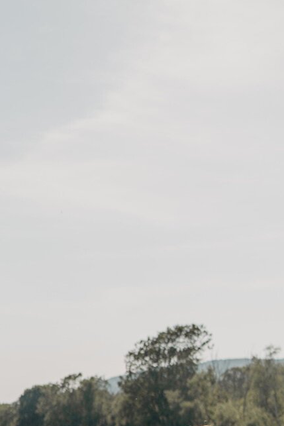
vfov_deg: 18.9
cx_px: 301
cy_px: 592
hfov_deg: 13.7
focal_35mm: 98
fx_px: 1159
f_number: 1.8
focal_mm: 35
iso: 100
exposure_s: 1/5000
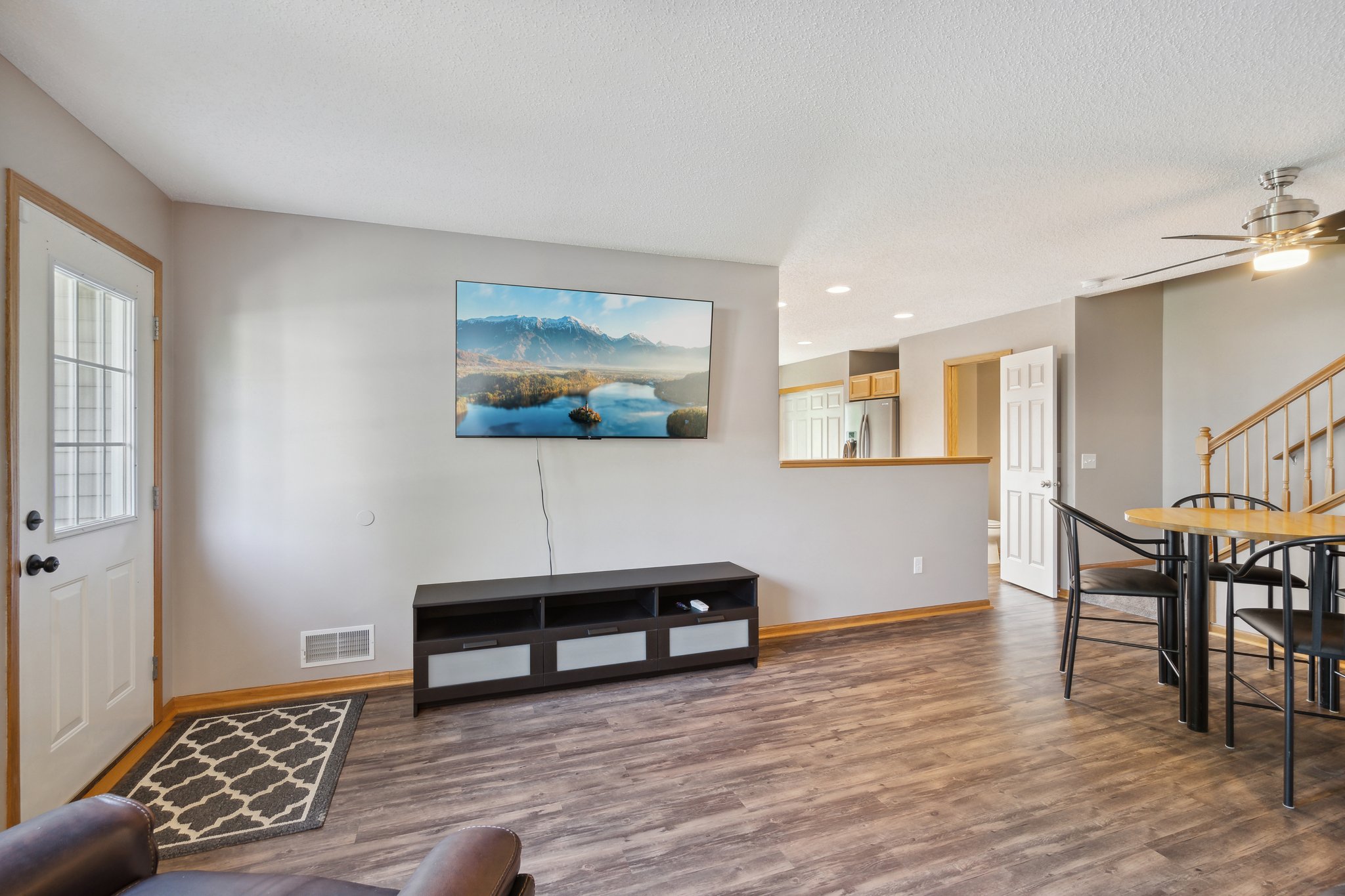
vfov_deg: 73.7
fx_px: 598
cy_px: 448
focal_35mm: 16
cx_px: 672
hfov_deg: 96.7
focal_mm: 16
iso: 400
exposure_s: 1/4
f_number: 8
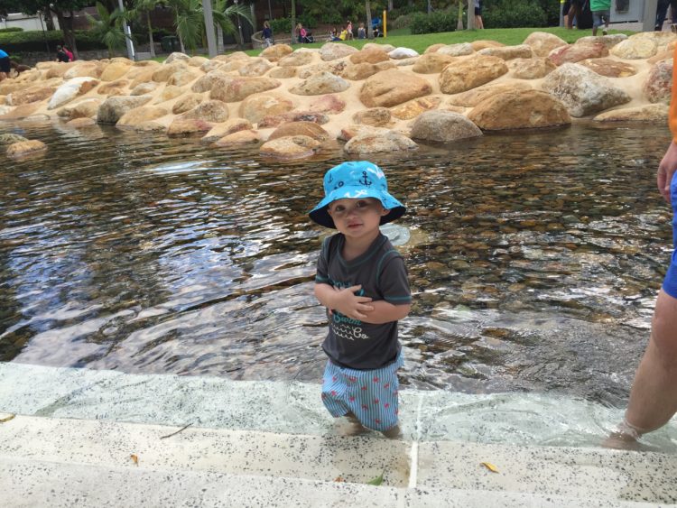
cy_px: 254
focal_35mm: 29
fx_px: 567
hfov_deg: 61.6
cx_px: 338
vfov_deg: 48.3
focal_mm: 4.15
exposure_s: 1/335
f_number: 2.2
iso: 32
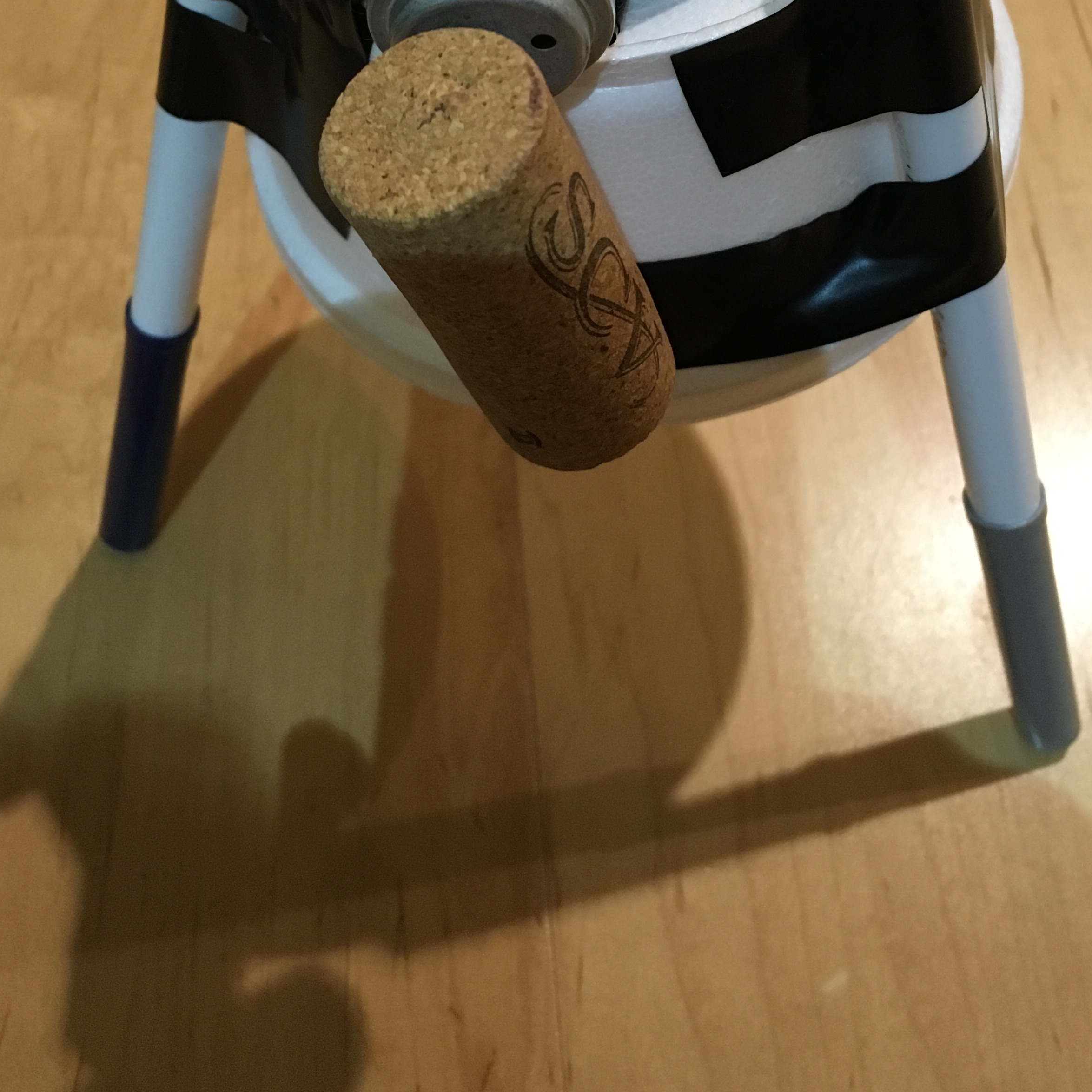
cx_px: 543
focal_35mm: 44
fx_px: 1570
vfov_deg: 37.2
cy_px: 245
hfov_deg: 38.3
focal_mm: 4.15
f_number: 2.2
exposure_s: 1/30
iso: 200
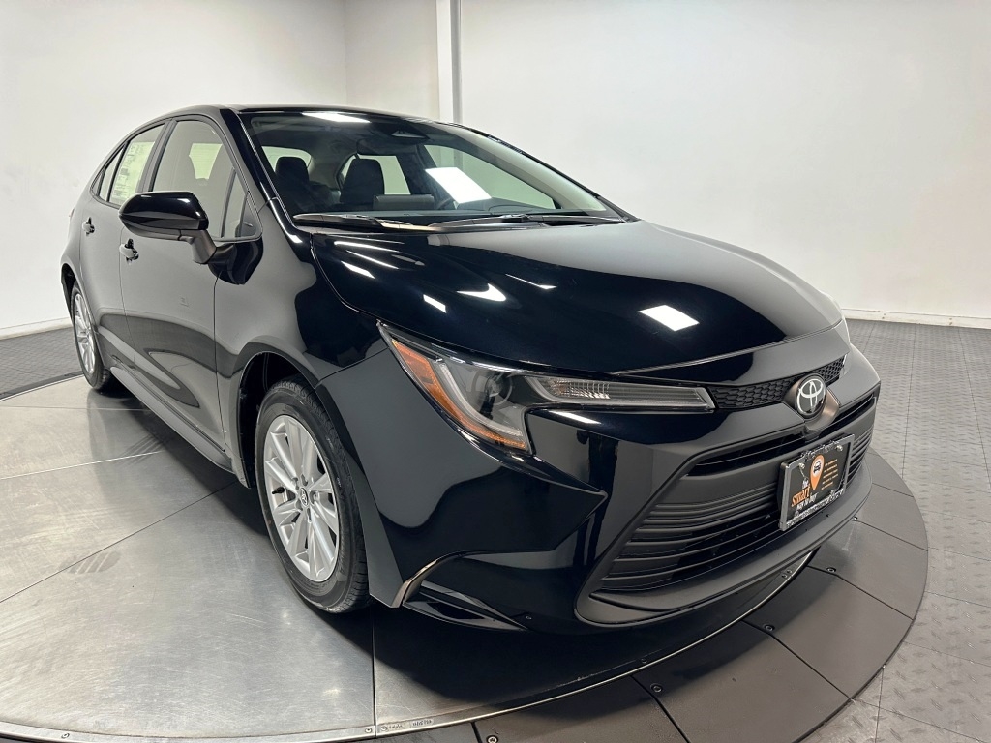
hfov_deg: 71.6
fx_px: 687
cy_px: 372
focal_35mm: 24
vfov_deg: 56.8
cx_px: 496
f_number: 1.78
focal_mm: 6.86
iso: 400
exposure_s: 1/60
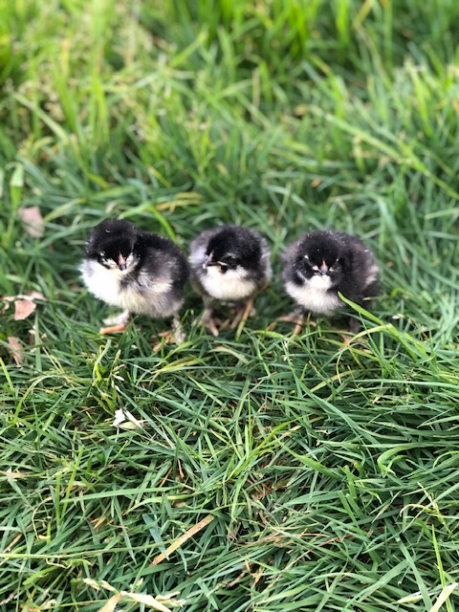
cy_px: 306
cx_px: 230
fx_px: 1008
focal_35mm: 57
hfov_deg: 25.7
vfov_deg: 33.8
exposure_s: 1/30
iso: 64
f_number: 2.8
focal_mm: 6.6
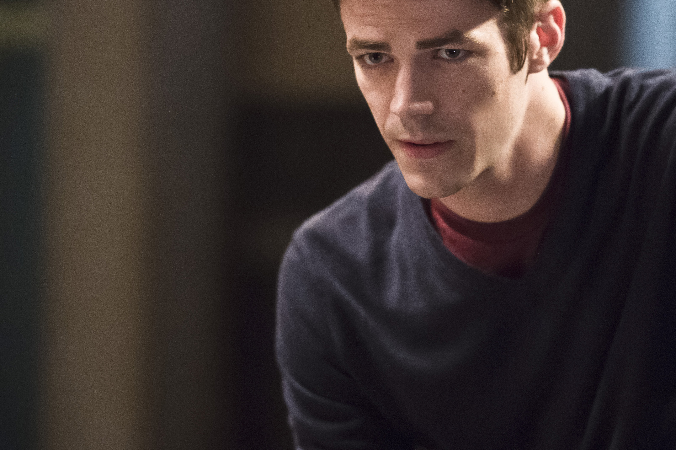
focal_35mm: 284
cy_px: 164
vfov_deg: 4.8
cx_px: 437
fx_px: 5331
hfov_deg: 7.3
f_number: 2.8
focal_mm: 180
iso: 6400
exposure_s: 1/200
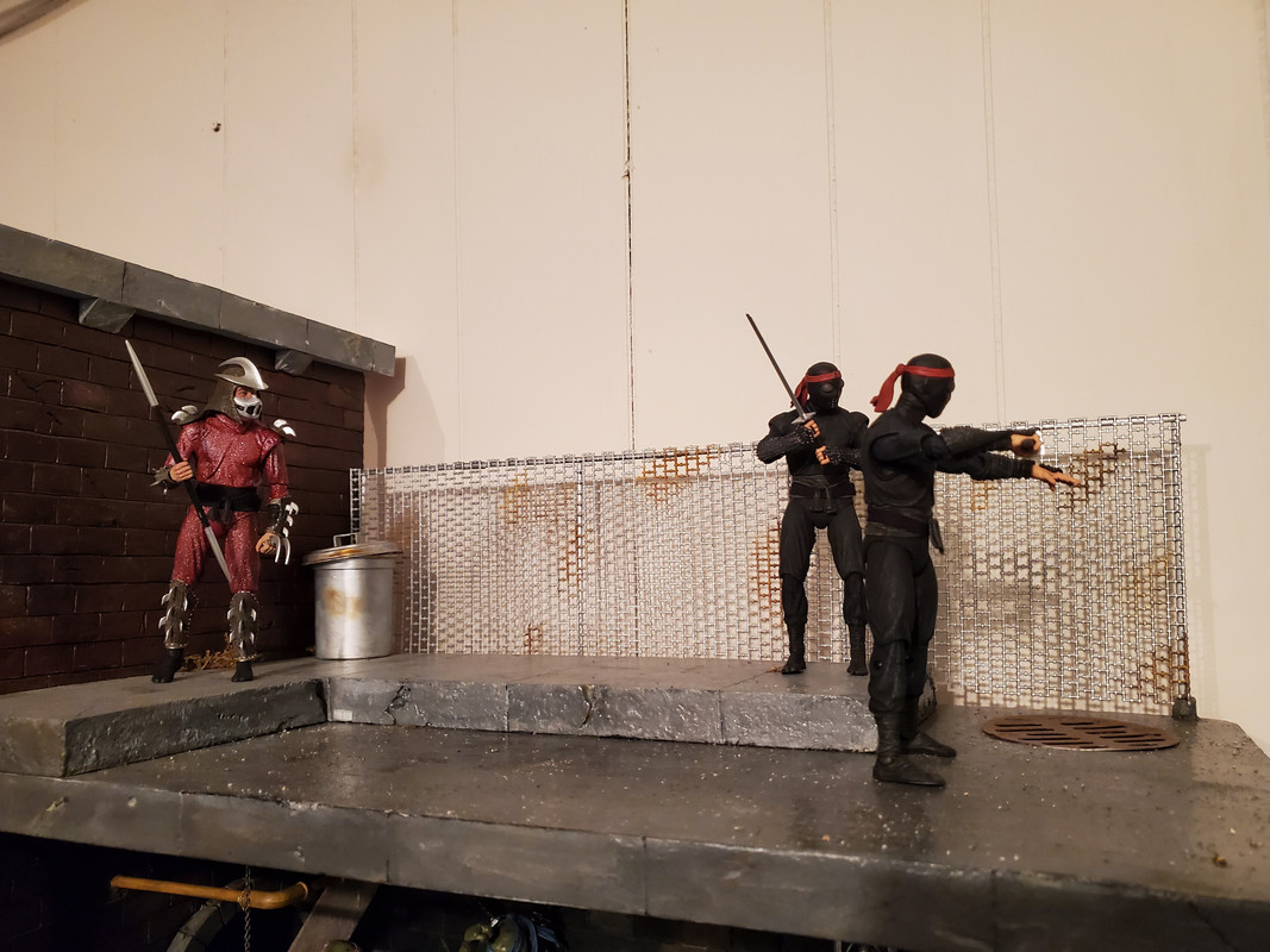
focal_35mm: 26
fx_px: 954
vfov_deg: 53.1
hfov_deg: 67.3
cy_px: 476
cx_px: 635
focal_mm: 4.3
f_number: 1.5
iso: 400
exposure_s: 1/39
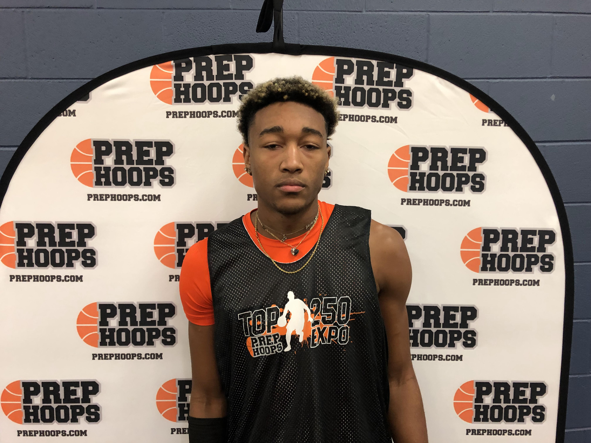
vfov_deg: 49.7
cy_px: 222
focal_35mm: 28
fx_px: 478
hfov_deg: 63.4
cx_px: 296
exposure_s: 1/15
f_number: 1.8
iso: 64
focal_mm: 4
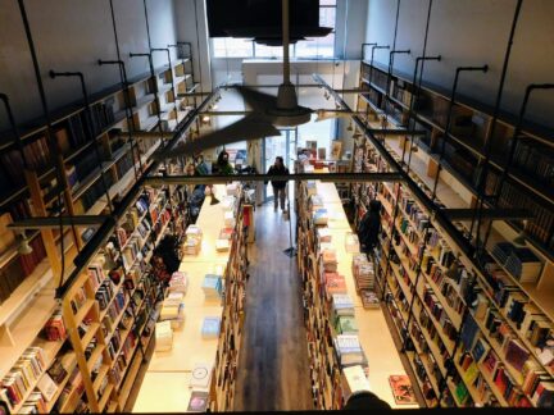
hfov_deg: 71.6
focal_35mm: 24
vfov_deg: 56.8
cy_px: 208
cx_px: 277
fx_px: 384
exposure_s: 1/30
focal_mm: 4.1
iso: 360
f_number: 3
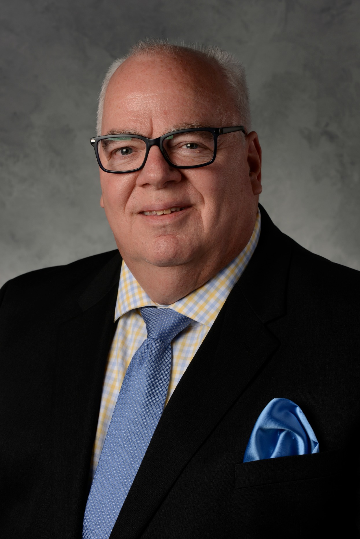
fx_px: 1573
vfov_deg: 19.4
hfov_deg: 13.1
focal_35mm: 105
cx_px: 180
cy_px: 270
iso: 100
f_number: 14
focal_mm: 105
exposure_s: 1/80
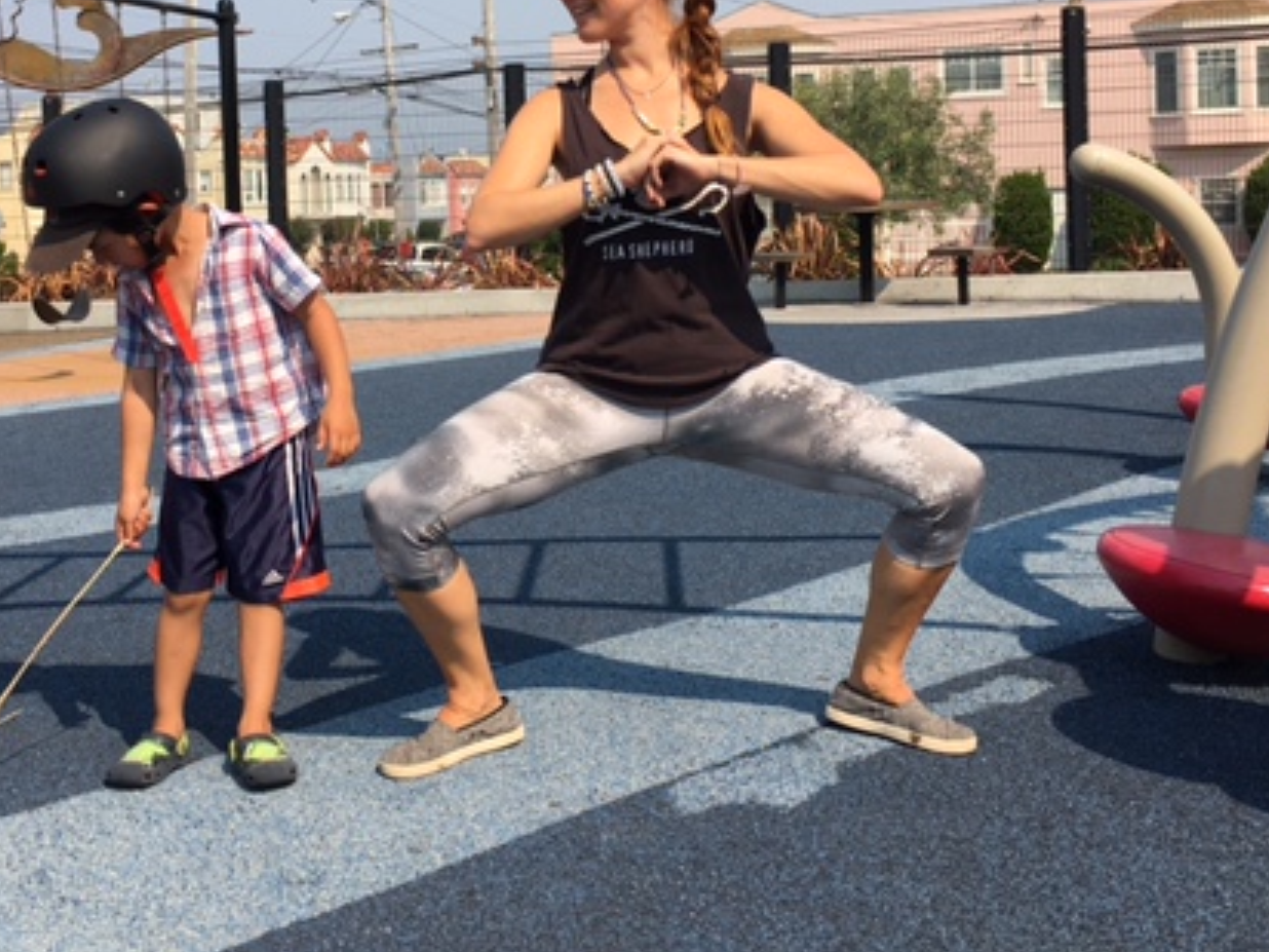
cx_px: 524
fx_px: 1650
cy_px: 222
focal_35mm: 45
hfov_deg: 41.9
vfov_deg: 31.5
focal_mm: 4.15
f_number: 2.2
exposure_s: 1/1350
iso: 25
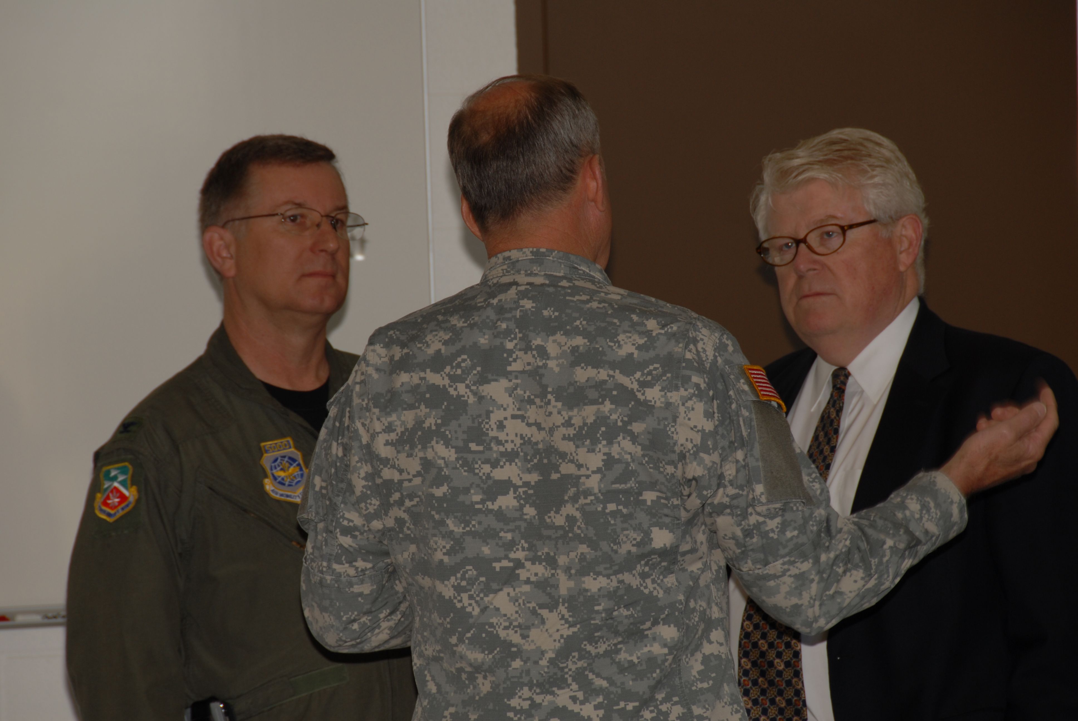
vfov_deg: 4.6
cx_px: 539
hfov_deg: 6.9
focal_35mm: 300
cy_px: 360
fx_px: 8994
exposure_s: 1/60
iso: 100
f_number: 8
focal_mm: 200
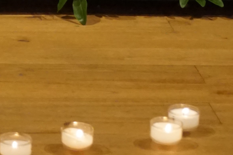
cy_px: -149
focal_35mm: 220
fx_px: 1424
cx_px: -165
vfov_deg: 6.1
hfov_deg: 9.0
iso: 2500
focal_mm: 30
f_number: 4.5
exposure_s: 1/160
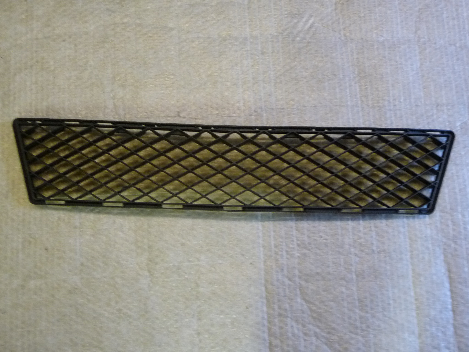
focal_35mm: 33
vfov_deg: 42.9
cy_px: 176
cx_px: 234
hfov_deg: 55.4
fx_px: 447
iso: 400
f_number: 3.3
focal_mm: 4.7
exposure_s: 1/30
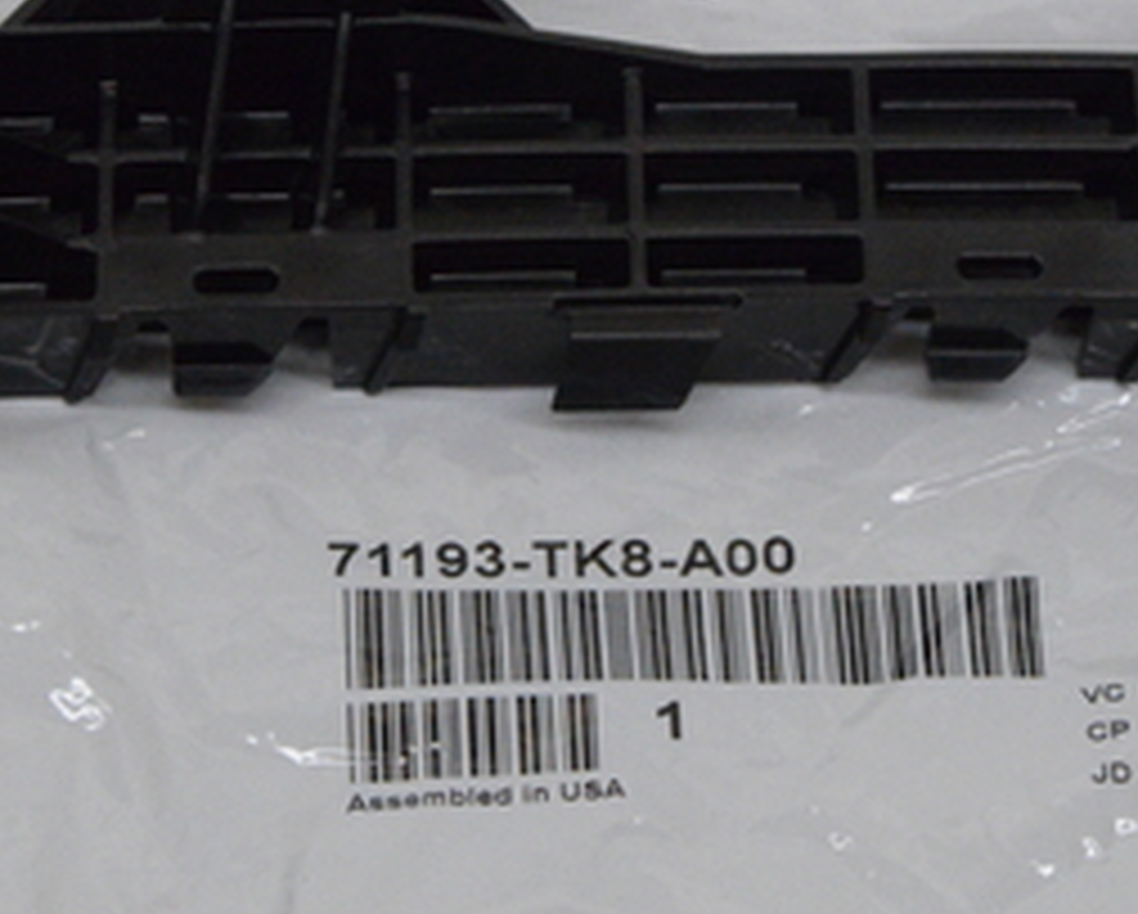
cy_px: 167
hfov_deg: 12.0
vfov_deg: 9.6
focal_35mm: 160
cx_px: 571
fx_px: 5401
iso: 5000
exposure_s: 1/160
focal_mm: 45
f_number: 10
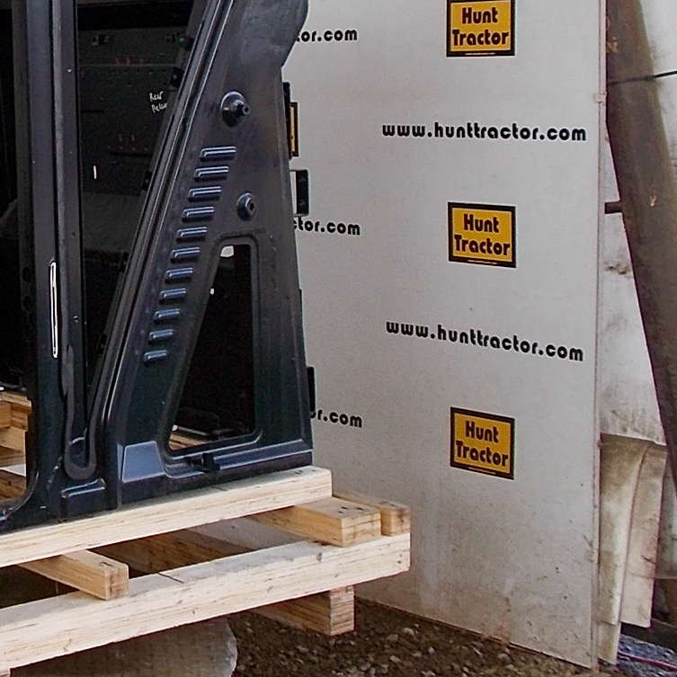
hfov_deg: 20.1
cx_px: -165
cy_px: 98
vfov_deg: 21.3
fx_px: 1770
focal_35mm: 80
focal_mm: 5.3
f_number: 3.4
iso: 80
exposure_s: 1/100
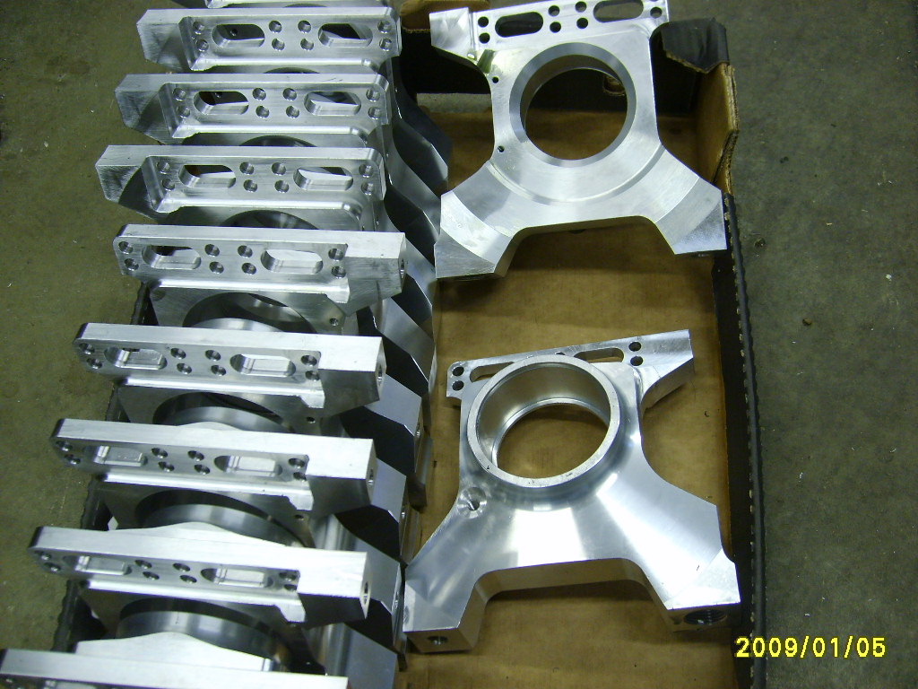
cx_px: 459
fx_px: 928
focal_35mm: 35
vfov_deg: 40.7
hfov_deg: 52.6
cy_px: 344
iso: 133
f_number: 2.8
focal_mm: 5.8
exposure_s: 1/30
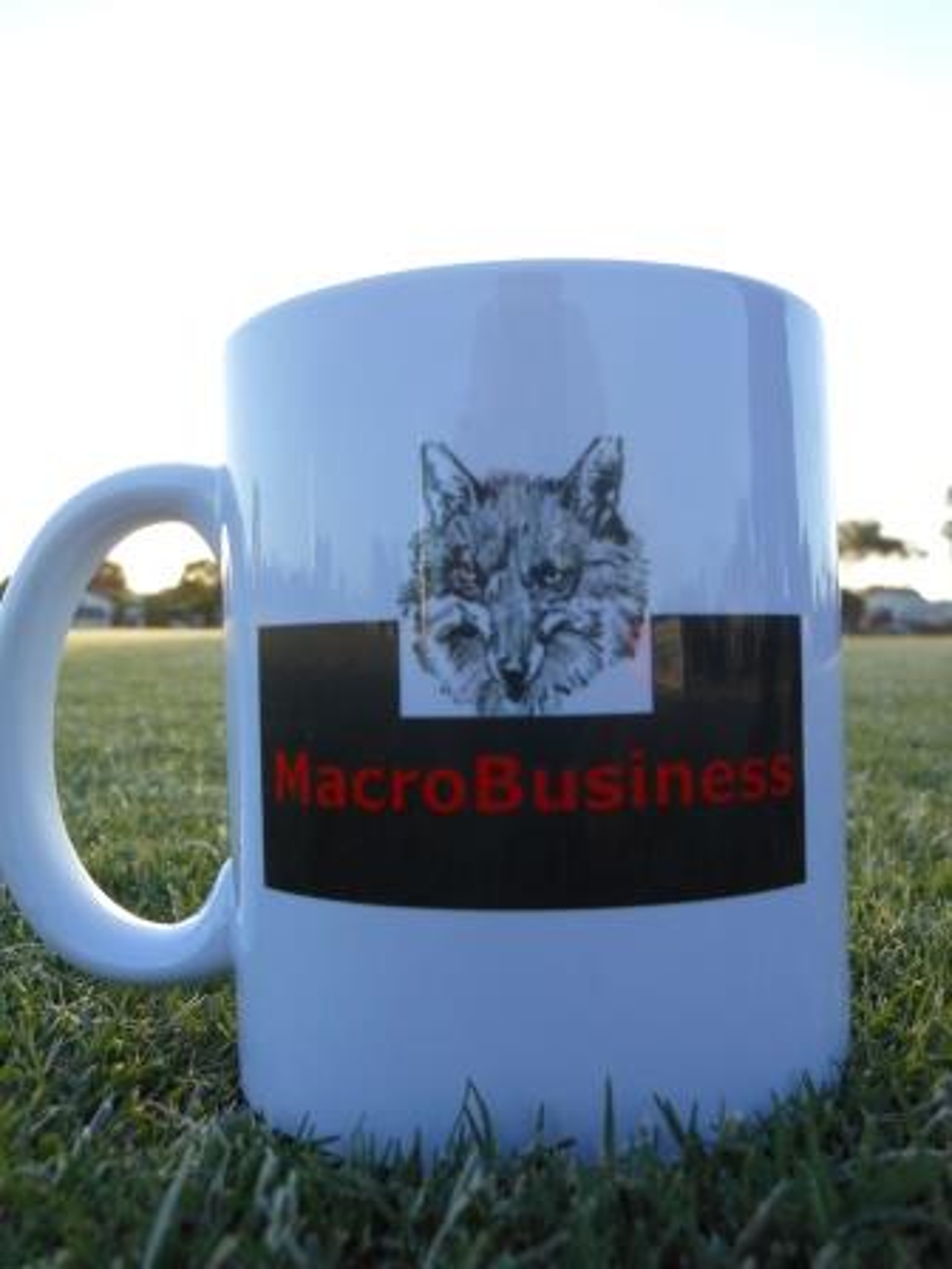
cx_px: 476
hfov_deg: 42.9
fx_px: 1210
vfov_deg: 55.4
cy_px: 634
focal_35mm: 33
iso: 80
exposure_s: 1/160
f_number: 4
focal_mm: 5.9
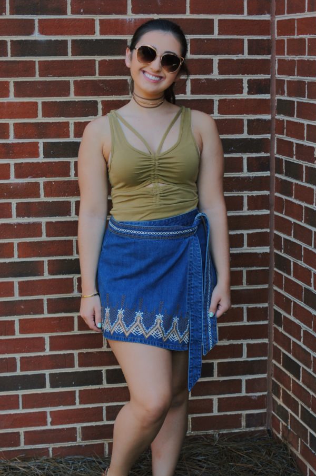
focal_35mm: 85
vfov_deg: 23.9
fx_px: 1123
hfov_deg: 16.0
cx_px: 154
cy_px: 268
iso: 100
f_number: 4
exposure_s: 1/250
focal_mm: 50
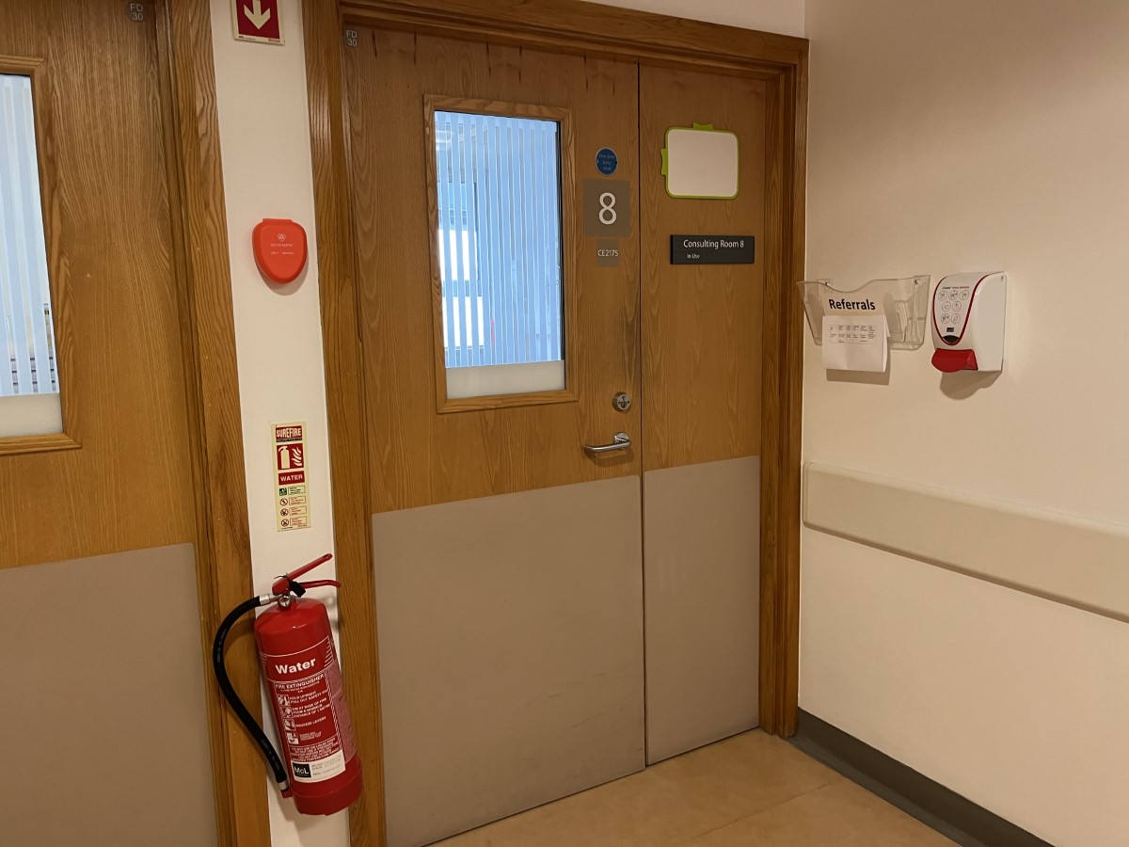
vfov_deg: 53.1
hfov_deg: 67.3
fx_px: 848
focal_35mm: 26
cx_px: 564
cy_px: 424
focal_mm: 5.1
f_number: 1.6
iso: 160
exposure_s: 1/50
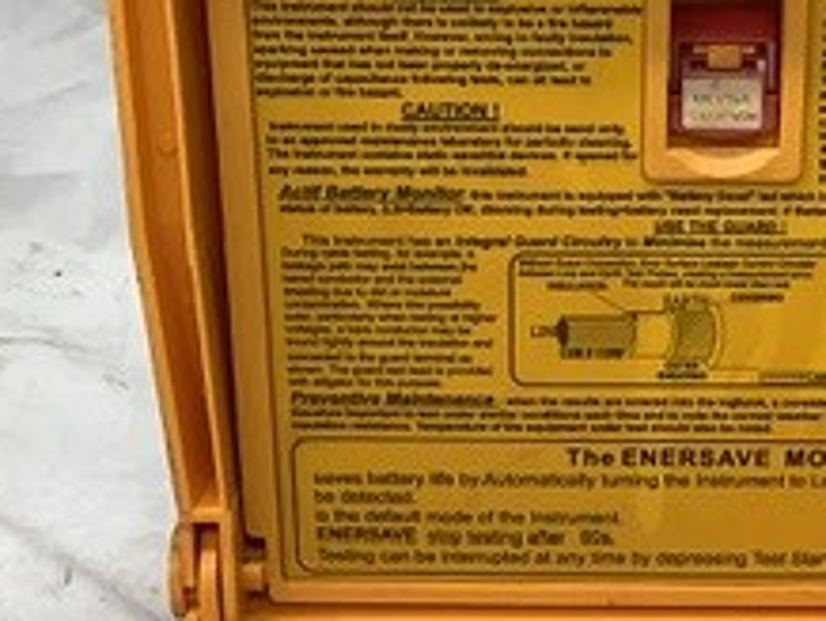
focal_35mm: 91
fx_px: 2174
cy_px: 515
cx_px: 614
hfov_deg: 21.3
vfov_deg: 16.1
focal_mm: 3.3
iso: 80
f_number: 2.4
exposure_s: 1/100
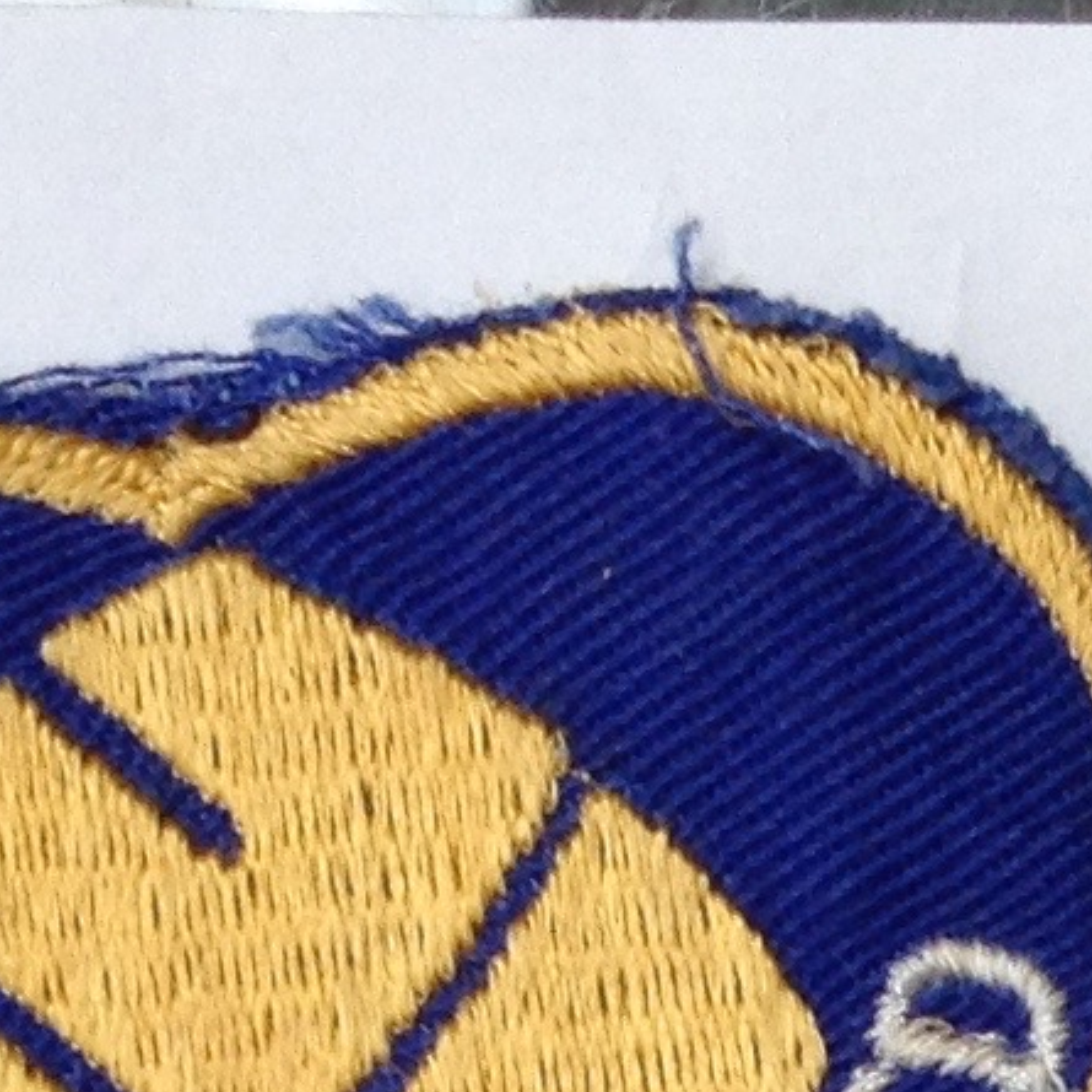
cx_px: 1104
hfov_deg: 7.7
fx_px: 8102
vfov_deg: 7.2
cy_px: 2736
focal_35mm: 227
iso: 50
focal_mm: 4.28
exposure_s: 1/204
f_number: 2.4
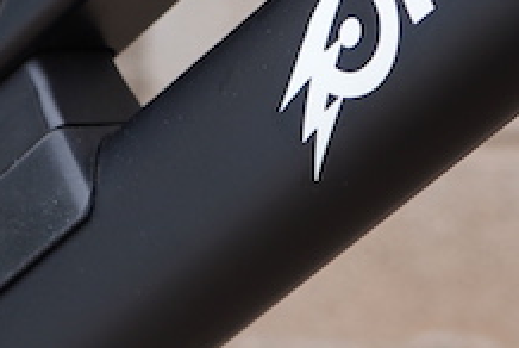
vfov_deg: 6.4
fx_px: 3046
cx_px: 24
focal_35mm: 211
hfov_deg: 9.7
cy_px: -187
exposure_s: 1/160
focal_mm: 36
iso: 100
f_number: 4
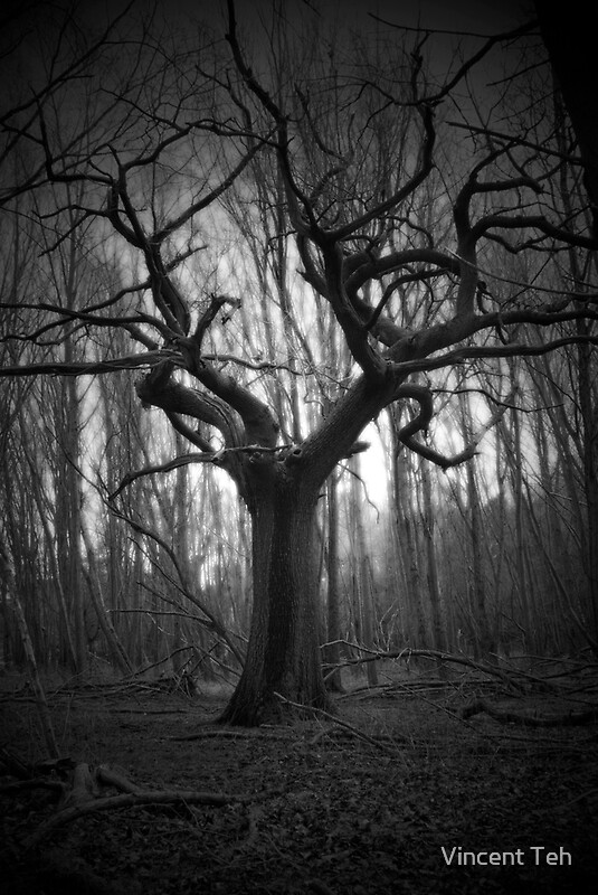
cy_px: 448
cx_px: 299
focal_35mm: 45
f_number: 32
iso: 100
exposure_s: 1/2
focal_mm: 30
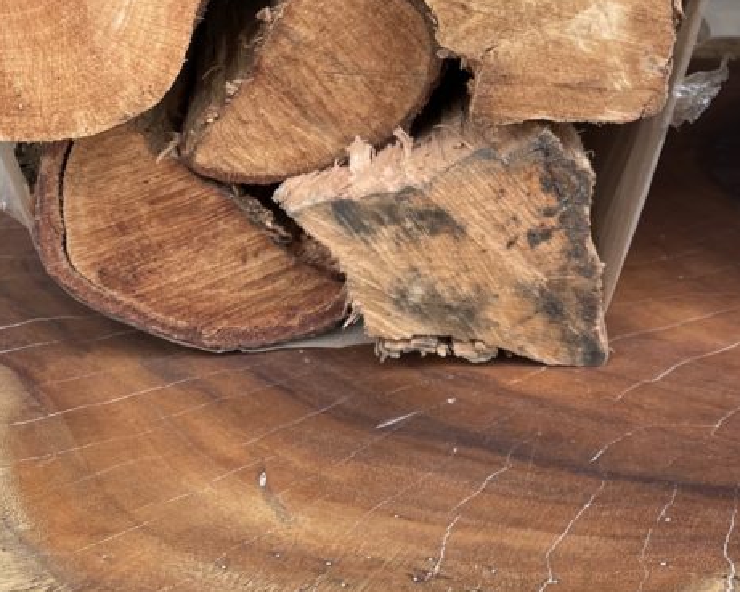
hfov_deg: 26.6
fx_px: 1446
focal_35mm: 66
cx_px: 793
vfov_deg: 22.9
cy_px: 125
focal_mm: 4.2
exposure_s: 1/910
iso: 32
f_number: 1.6
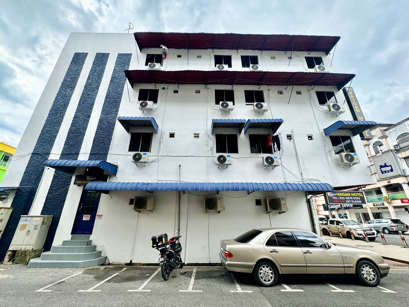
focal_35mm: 14
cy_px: 154
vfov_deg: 85.7
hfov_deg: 102.1
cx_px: 204
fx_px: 165
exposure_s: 1/414
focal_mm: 2.22
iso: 40
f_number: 2.2
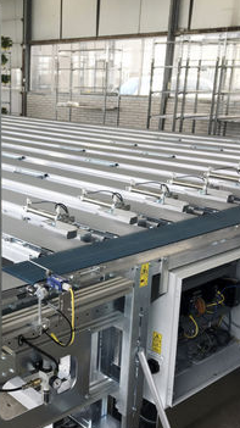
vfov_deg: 45.5
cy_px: 224
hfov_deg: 25.7
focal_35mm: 45
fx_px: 510
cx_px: 24
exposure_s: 1/100
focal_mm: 4.15
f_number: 2.2
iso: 40
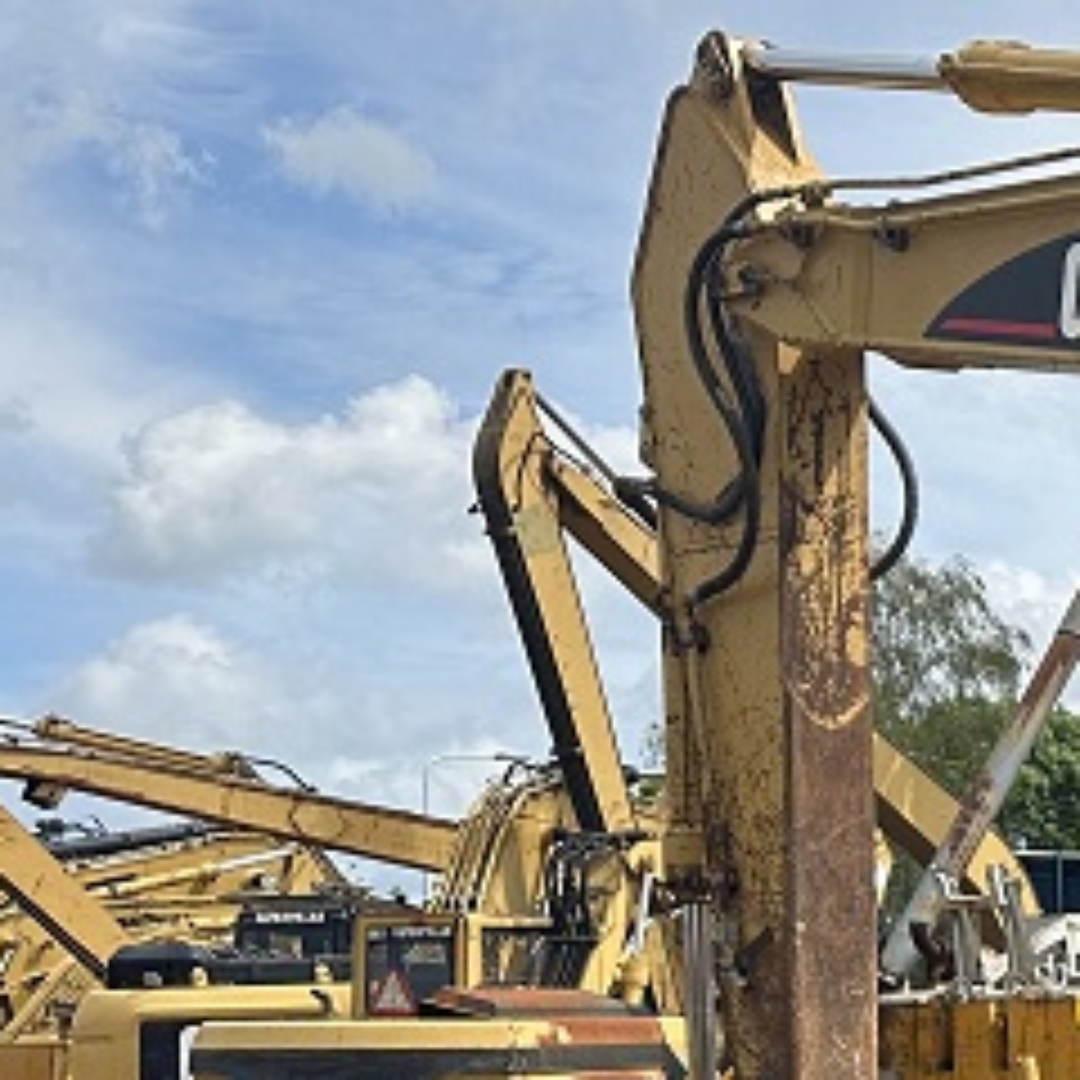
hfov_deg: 15.2
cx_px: 2246
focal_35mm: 89
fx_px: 3142
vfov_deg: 19.0
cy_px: 1044
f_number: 1.78
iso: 80
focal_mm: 6.86
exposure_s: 1/4184
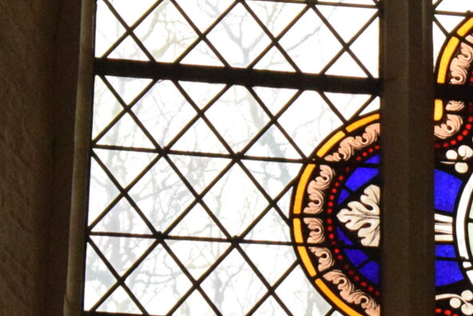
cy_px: 204
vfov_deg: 4.8
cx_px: 535
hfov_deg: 7.2
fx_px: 3729
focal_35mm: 284
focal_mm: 55
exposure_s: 1/4000
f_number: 5.6
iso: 6400
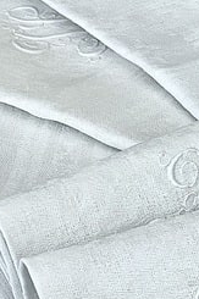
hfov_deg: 5.9
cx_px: 400
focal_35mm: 226
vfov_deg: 9.1
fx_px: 1876
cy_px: 215
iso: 125
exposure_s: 1/99
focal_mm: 6
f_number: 2
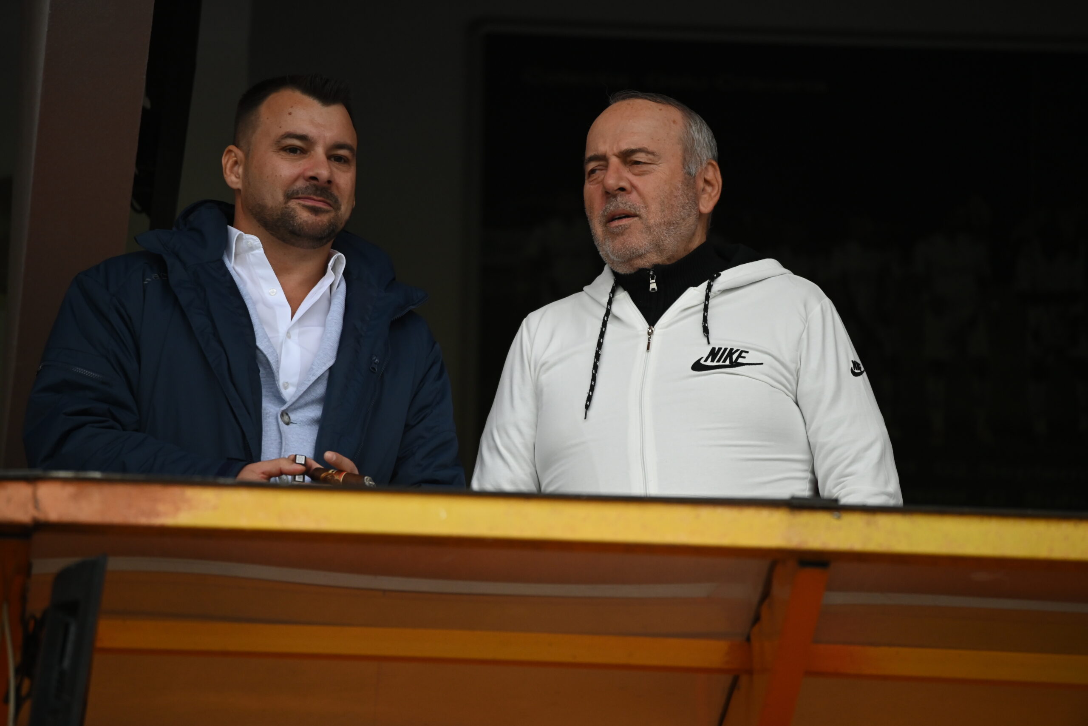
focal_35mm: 600
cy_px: 363
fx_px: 18133
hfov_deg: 3.4
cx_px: 544
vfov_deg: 2.3
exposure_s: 1/640
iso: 1600
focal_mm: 600
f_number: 6.3
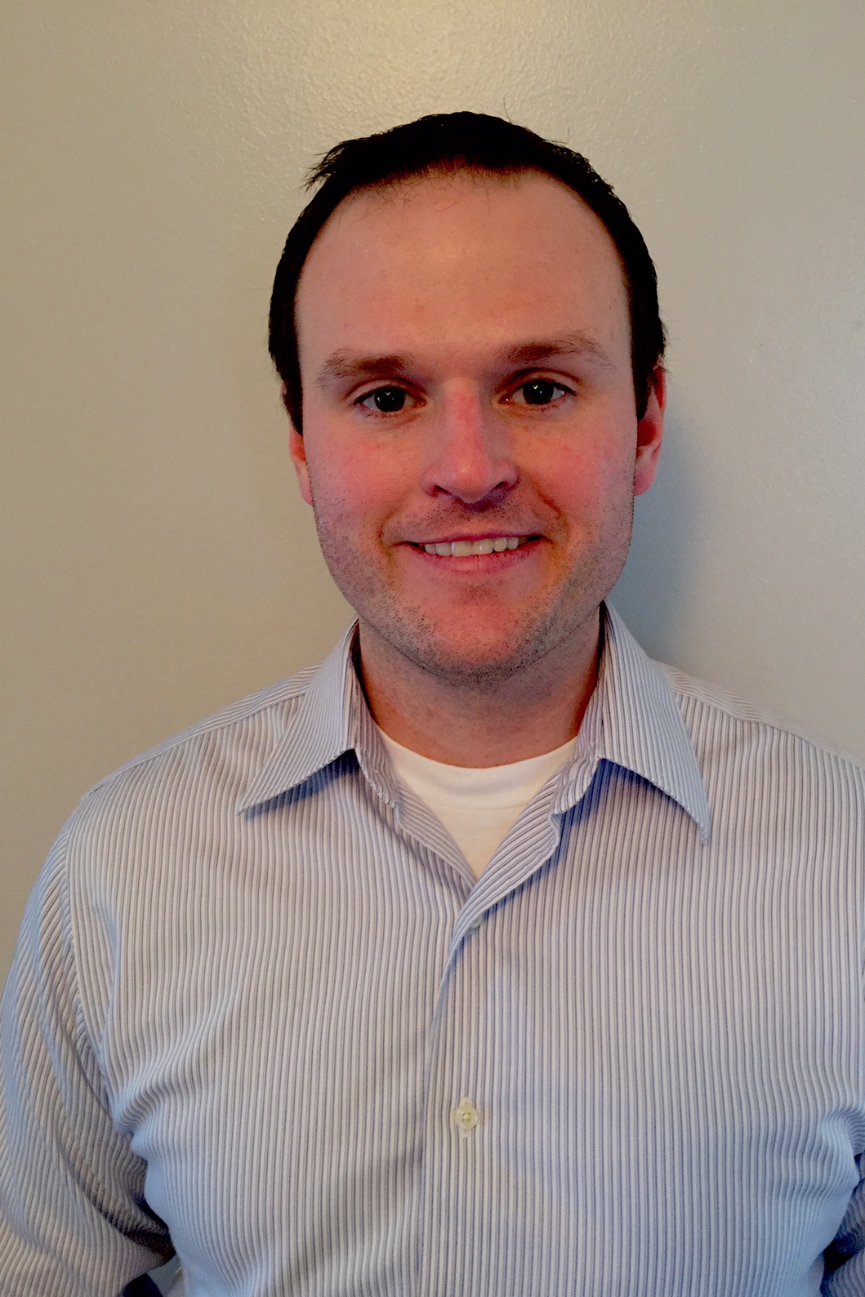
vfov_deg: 60.3
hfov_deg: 42.3
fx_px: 1117
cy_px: 666
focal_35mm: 31
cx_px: 461
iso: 250
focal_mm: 4.15
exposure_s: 1/15
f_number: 2.2
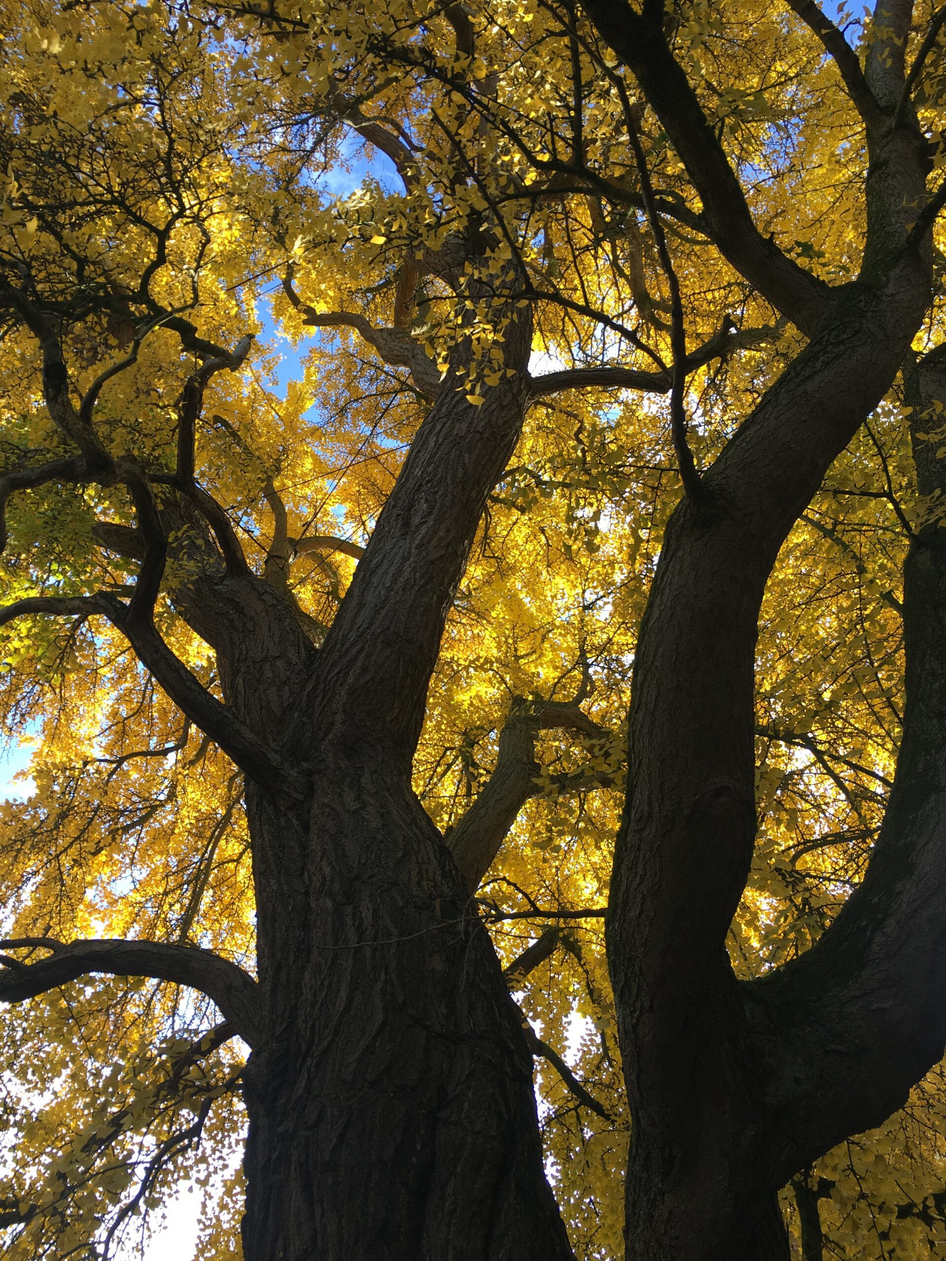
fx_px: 1057
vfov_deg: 61.7
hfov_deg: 48.2
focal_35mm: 29
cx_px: 473
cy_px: 630
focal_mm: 4.15
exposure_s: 1/228
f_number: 2.2
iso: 25
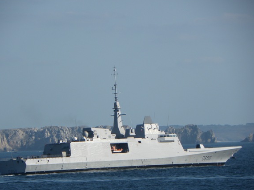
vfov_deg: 3.8
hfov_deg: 5.1
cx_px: 119
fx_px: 2878
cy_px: 101
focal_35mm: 392
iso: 64
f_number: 5
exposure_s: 1/800
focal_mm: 62.2
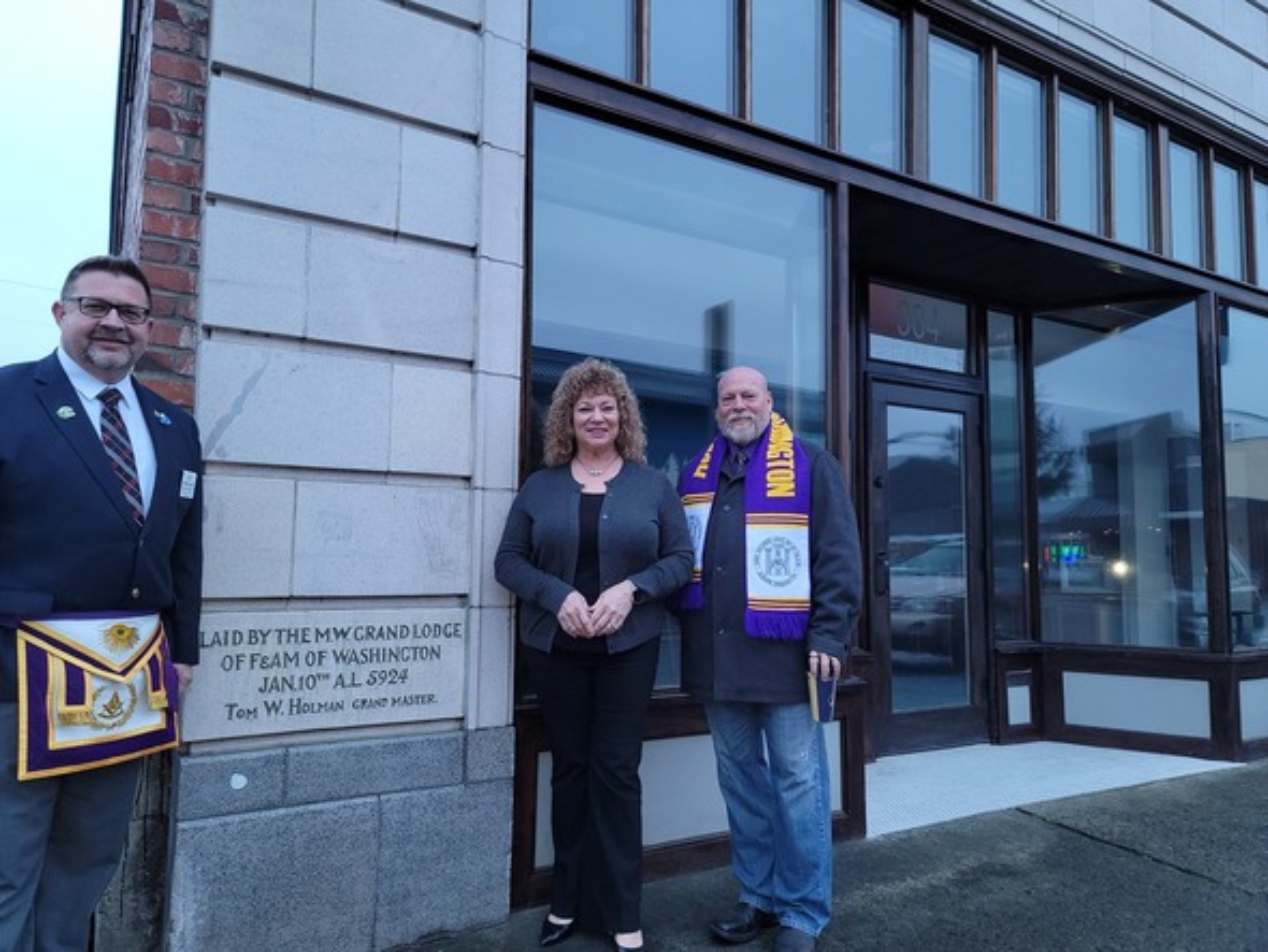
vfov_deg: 54.9
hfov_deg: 69.4
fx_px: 916
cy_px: 476
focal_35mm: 25
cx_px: 634
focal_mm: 7
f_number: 1.8
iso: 100
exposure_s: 1/30
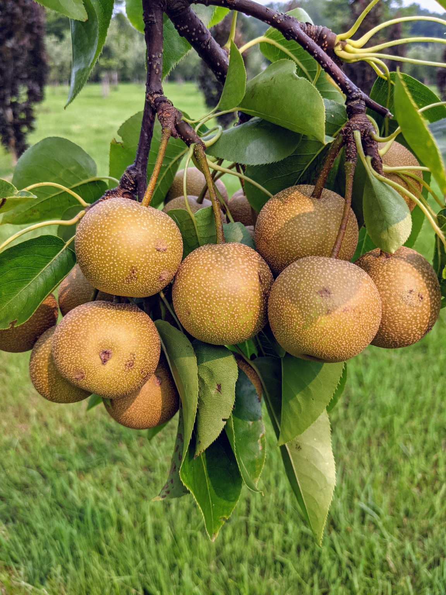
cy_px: 298
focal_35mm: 27
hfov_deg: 51.4
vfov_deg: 65.3
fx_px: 464
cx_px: 223
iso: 57
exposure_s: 1/1170
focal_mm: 4.38
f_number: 1.73
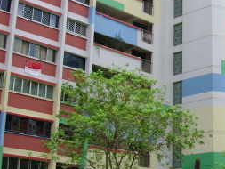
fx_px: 494
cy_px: 84
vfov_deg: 19.4
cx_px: 149
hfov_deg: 25.5
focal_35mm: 76
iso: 50
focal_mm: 5.95
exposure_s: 1/297
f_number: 5.8
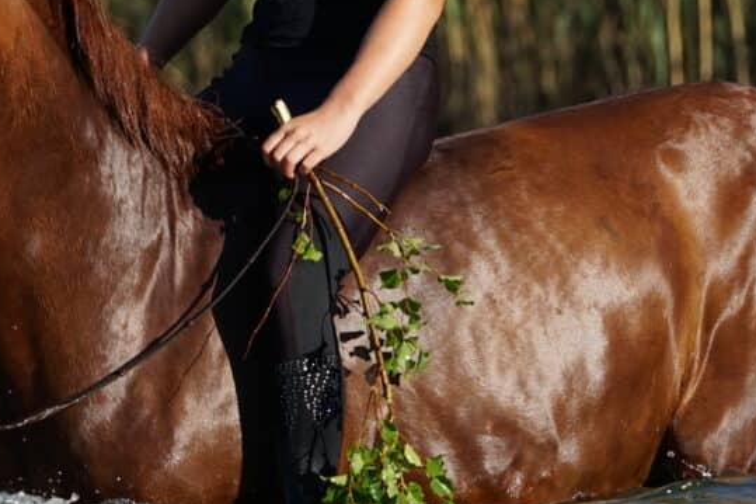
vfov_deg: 1.3
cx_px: 382
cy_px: 150
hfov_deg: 2.0
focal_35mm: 1040
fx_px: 21832
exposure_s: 1/1000
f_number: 6.3
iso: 250
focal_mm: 365
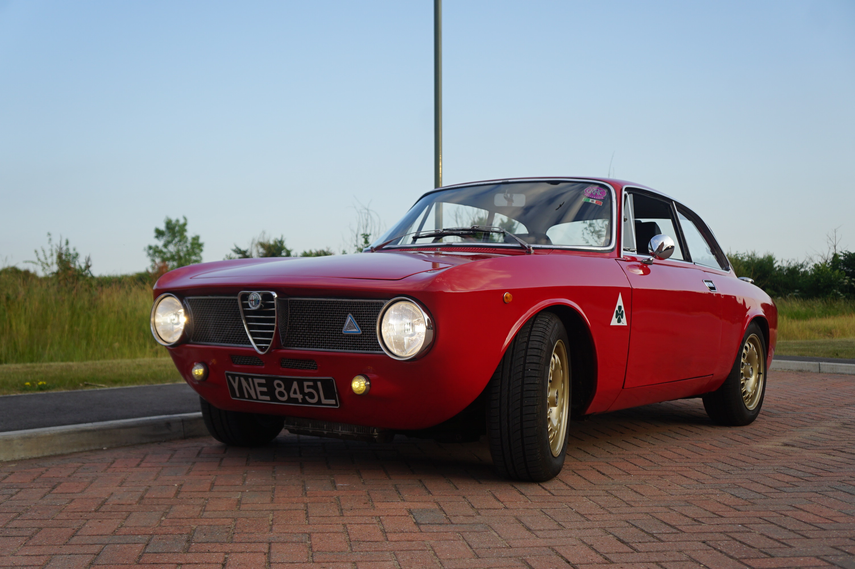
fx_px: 949
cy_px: 284
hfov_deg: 48.5
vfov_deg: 33.3
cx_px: 428
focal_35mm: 40
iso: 100
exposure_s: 1/320
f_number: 4
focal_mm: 27
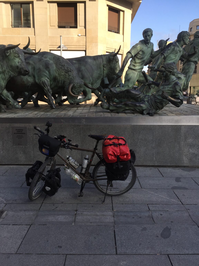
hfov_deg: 48.2
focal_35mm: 29
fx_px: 222
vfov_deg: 61.7
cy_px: 133
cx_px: 100
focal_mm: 4.15
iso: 32
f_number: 2.2
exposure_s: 1/842
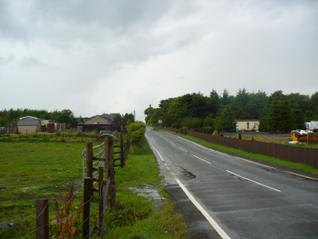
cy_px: 120
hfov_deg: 50.1
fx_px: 340
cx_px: 159
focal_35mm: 37
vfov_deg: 38.7
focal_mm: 6.1
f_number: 2.8
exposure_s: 1/250
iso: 80
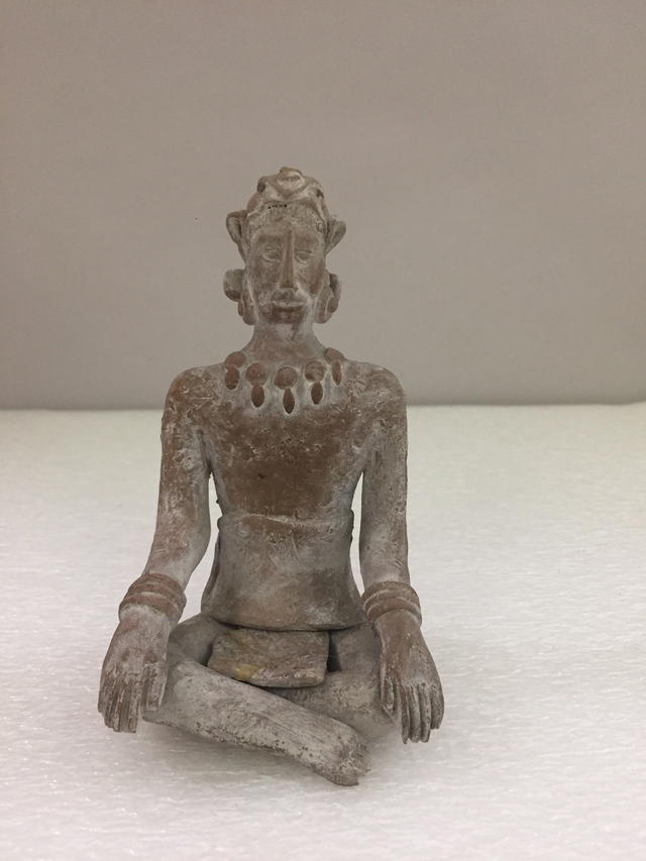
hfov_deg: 48.2
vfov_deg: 61.7
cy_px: 430
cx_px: 323
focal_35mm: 29
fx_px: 721
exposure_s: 1/30
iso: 160
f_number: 2.2
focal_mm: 4.15
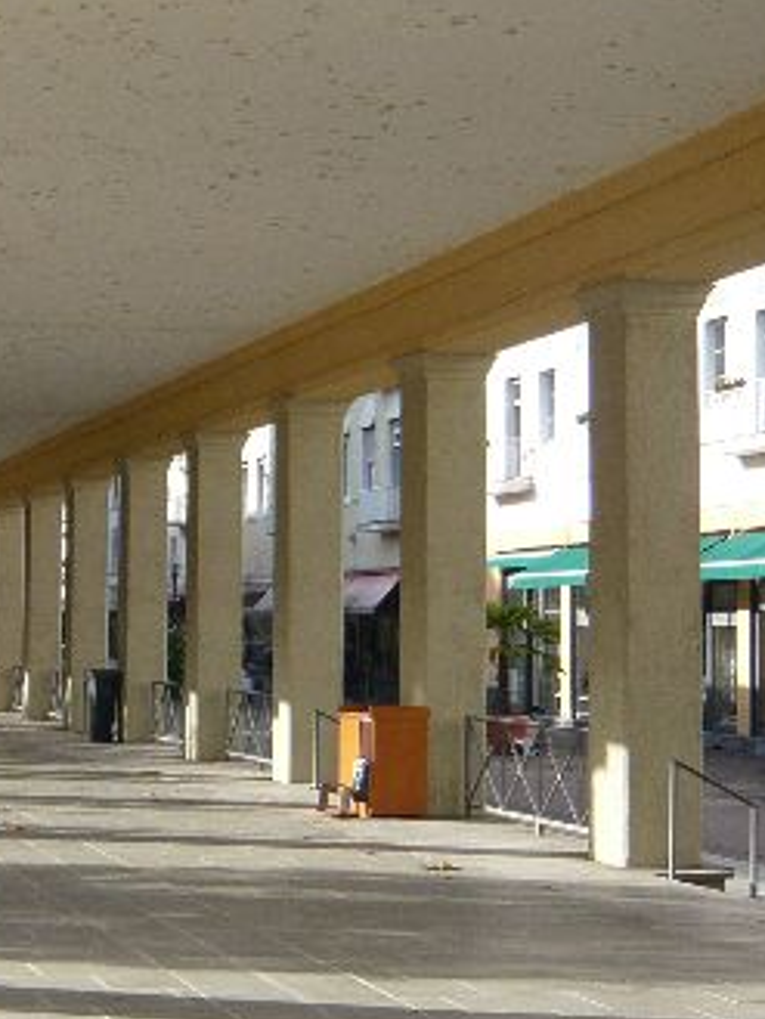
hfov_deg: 20.5
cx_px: 56
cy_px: 508
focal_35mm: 70
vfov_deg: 27.8
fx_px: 2061
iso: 100
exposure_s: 1/640
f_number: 2.8
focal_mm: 4.6
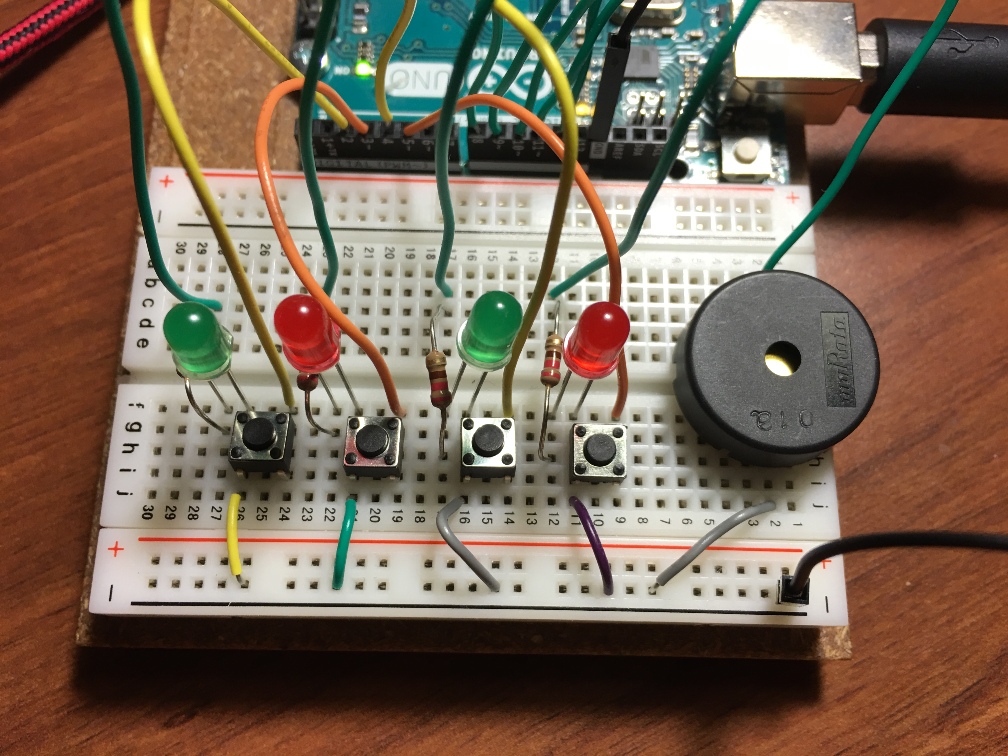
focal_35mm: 29
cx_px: 504
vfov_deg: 48.2
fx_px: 844
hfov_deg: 61.7
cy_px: 378
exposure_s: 1/15
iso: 25
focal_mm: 4.15
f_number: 2.2
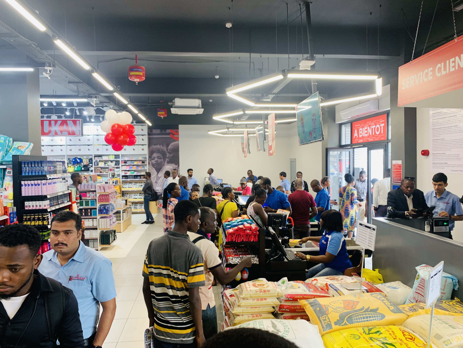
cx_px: 232
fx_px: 348
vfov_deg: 53.1
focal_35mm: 26
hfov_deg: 67.3
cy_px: 174
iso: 50
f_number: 1.8
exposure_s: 1/50
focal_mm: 4.25
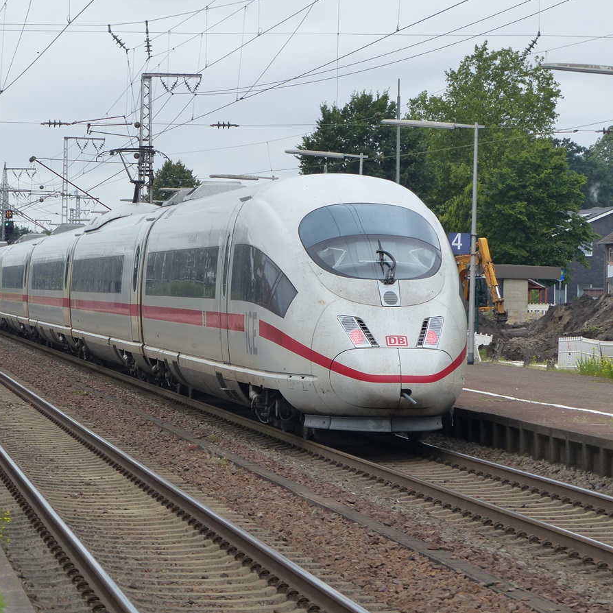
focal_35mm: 172
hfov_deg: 10.2
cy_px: 306
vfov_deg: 10.2
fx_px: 3446
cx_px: 287
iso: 160
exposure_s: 1/320
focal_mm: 26.1
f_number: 4
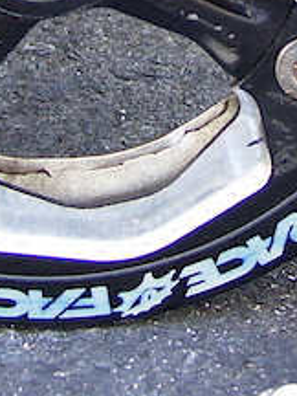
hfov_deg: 10.8
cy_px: -138
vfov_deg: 13.8
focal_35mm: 137
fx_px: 1567
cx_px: 169
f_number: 2.7
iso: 125
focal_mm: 6
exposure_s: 1/30
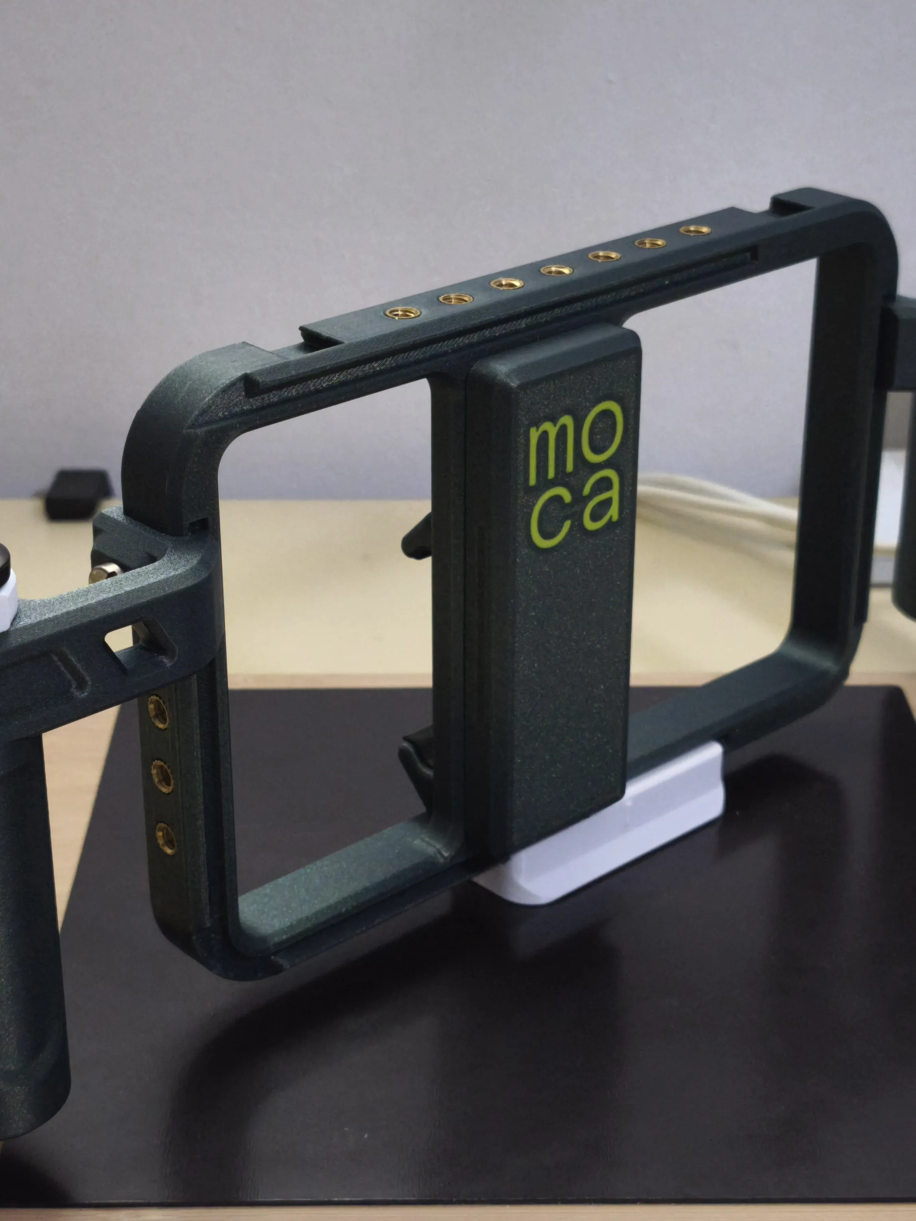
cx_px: 441
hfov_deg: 23.6
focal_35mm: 62
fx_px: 2188
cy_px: 616
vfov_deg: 31.2
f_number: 1.6
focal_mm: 6.57
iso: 640
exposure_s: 1/50
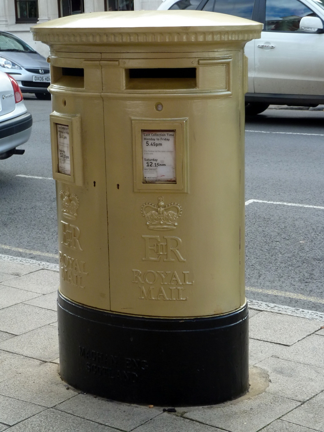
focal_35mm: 72
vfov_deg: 27.0
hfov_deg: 20.4
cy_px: 216
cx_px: 162
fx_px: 899
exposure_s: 1/160
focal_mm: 11.9
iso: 160
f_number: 4.1
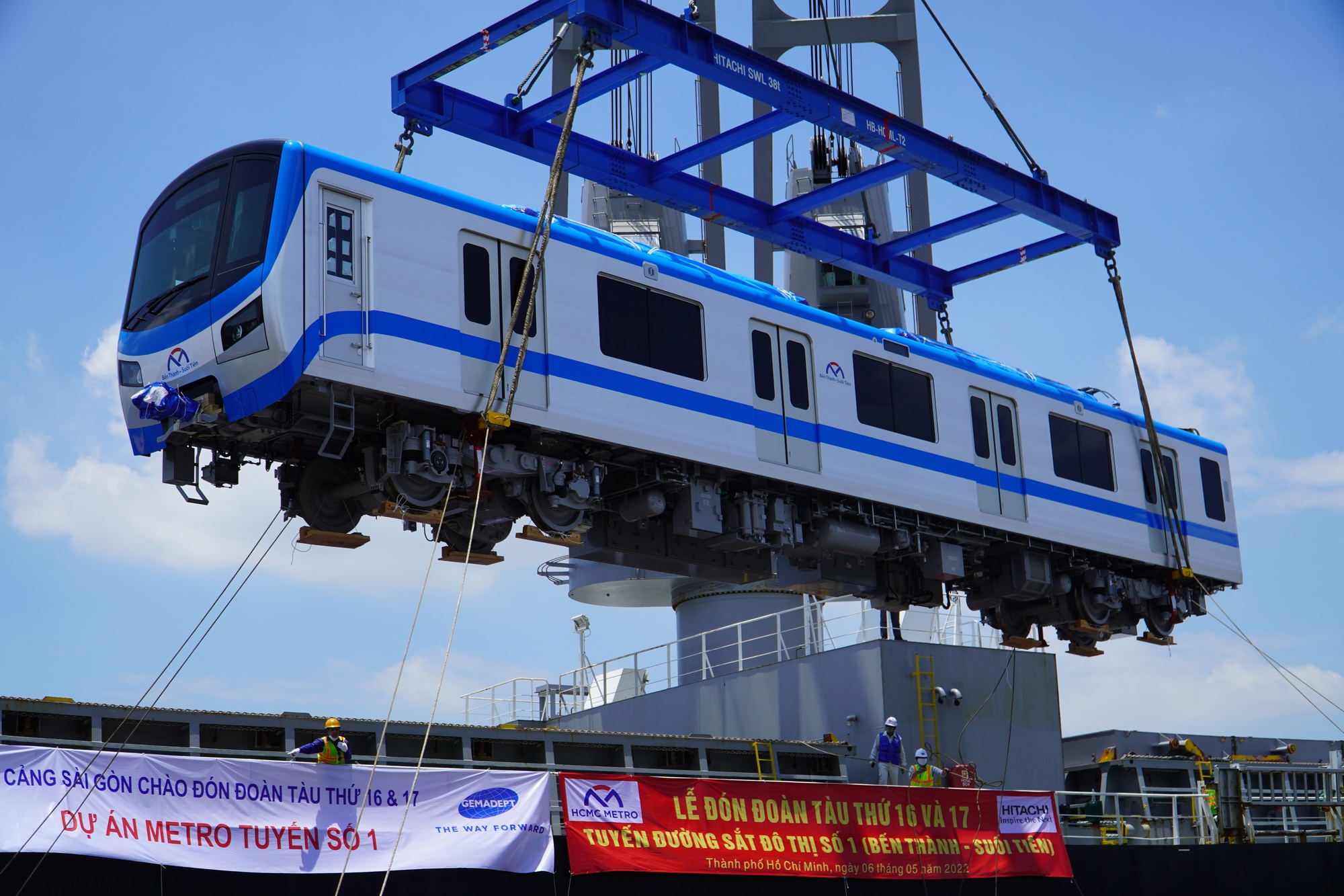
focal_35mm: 45
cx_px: 672
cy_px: 448
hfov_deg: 43.6
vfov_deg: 29.9
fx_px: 1680
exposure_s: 1/1000
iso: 100
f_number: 5
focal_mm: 30
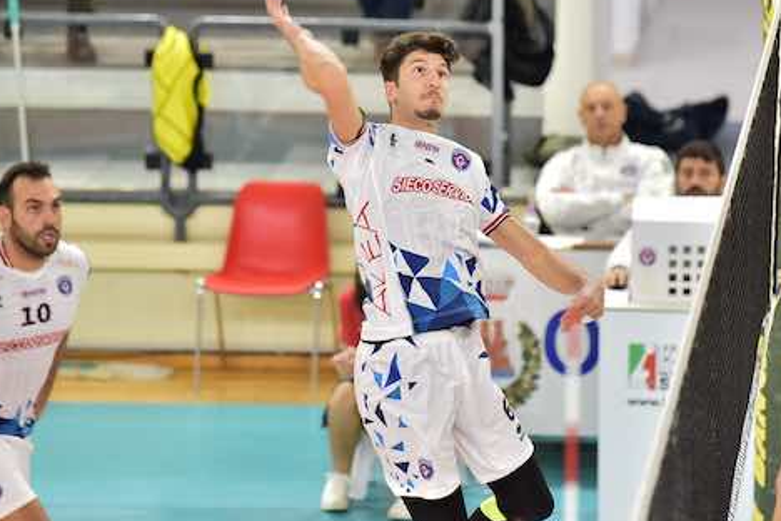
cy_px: 201
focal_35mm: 250
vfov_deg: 5.5
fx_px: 5423
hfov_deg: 8.2
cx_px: 462
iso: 2000
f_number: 2.8
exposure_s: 1/750
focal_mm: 180
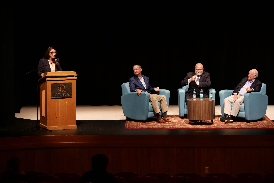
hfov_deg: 19.5
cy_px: 92
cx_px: 137
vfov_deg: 13.0
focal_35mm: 105
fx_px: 799
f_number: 2.8
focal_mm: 105
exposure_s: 1/250
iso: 2000
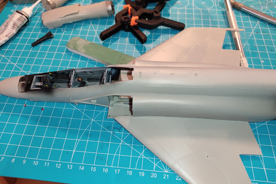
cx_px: 137
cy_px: 88
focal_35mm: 28
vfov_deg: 46.4
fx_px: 215
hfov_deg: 65.5
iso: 521
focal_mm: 4.74
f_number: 1.79
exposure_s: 1/33
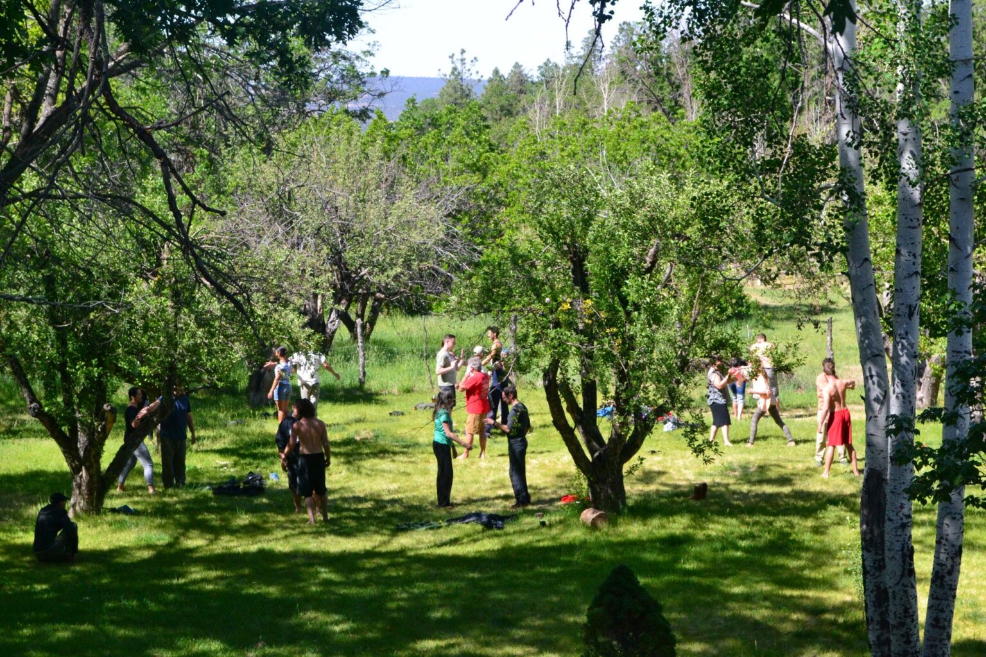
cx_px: 493
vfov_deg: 16.6
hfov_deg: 24.6
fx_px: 2259
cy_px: 328
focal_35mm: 82
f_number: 13
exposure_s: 1/800
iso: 1600
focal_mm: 55
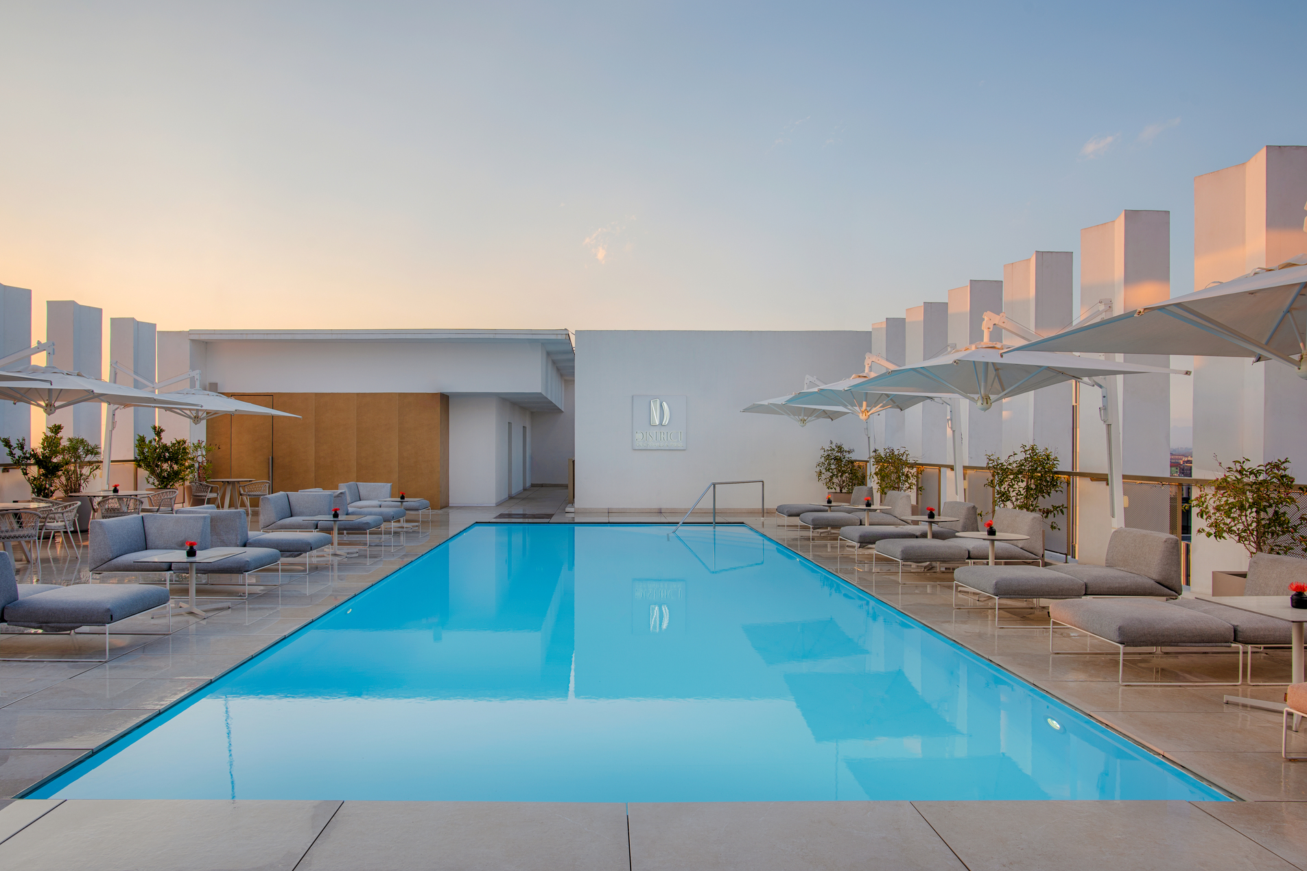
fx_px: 762
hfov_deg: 81.2
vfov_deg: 59.5
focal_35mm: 21
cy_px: 443
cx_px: 644
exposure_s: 1/30
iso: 31
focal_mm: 20
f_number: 9
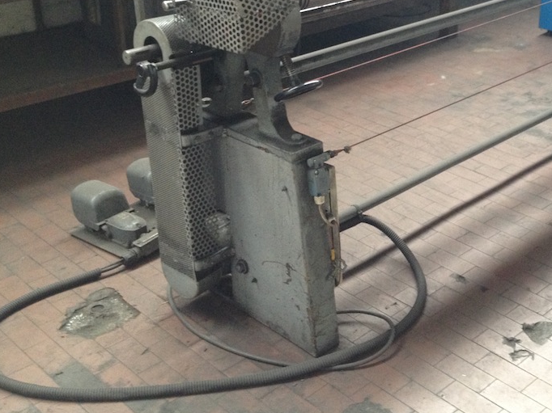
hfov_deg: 32.9
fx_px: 909
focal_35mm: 57
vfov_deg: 25.4
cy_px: 110
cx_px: 434
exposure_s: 1/20
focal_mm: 4.28
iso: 200
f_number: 2.4
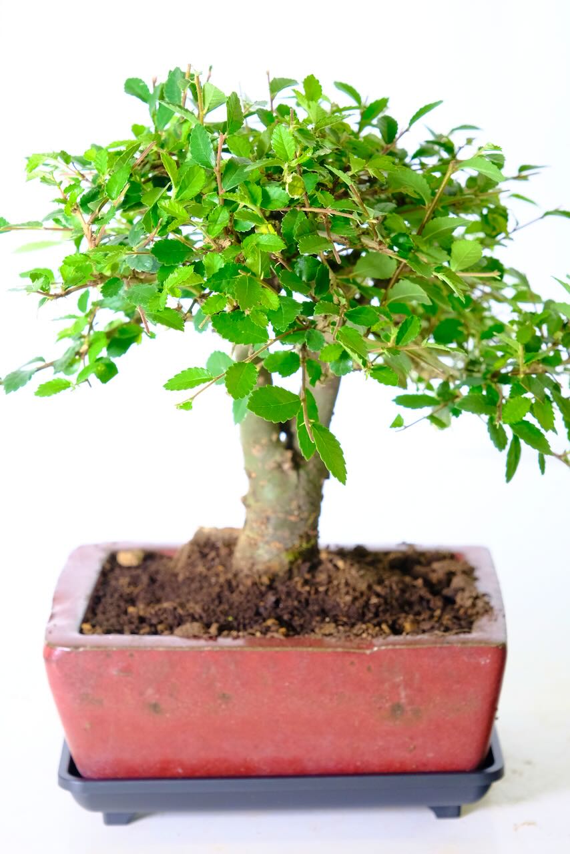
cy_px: 427
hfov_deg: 13.0
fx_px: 2492
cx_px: 285
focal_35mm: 105
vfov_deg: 19.5
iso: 1600
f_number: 6.4
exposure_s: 1/30
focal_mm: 69.8
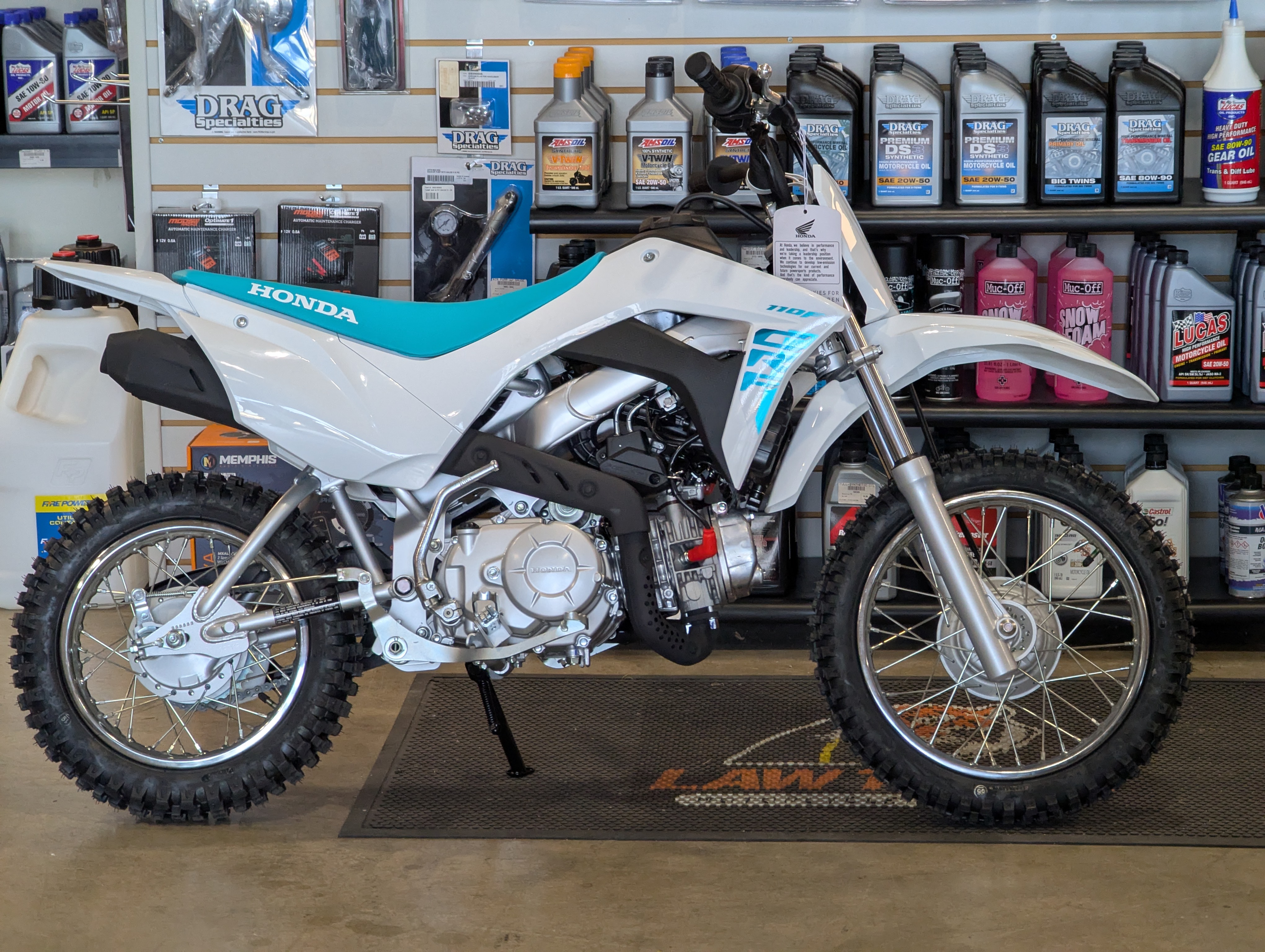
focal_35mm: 106
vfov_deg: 14.0
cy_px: 476
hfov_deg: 18.5
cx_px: 632
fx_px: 3879
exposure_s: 1/120
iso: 349
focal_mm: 19
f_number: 3.5
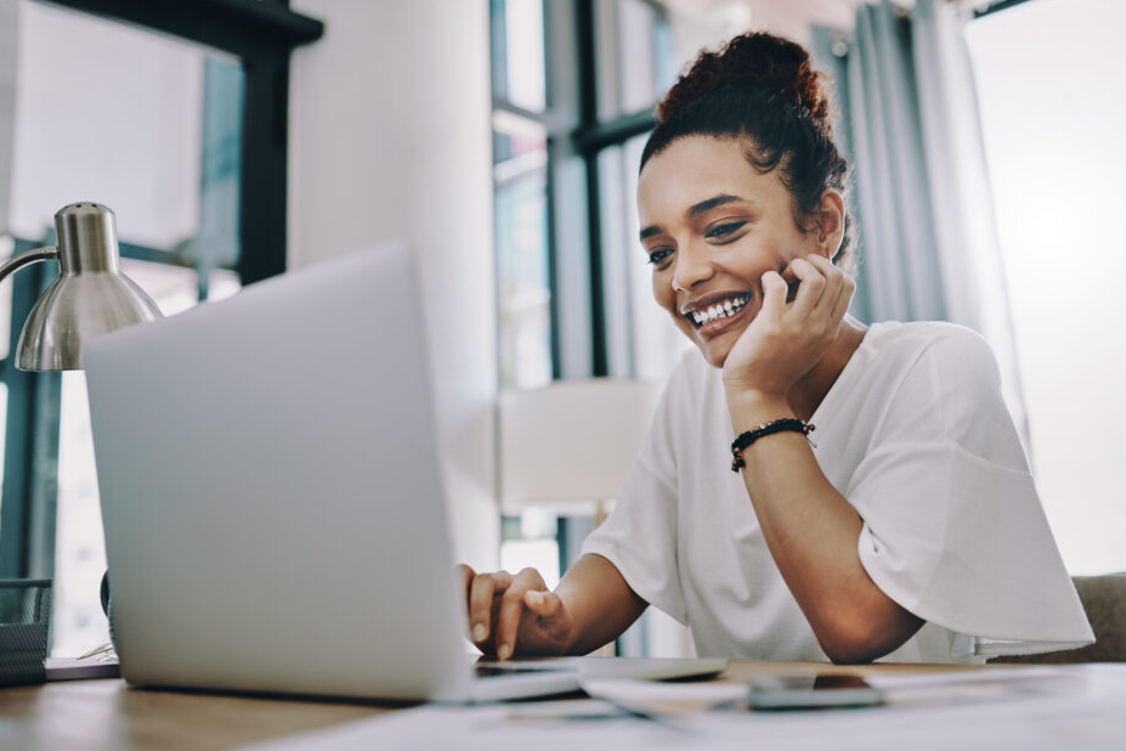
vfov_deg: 35.9
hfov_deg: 51.9
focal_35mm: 37
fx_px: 1157
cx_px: 578
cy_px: 381
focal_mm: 35
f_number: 2.2
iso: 500
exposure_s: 1/125
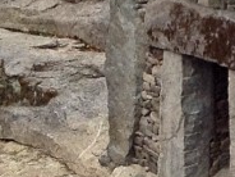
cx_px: 459
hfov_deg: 8.3
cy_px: 45
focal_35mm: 228
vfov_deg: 6.5
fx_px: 1548
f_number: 2.4
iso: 80
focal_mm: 4.28
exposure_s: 1/593
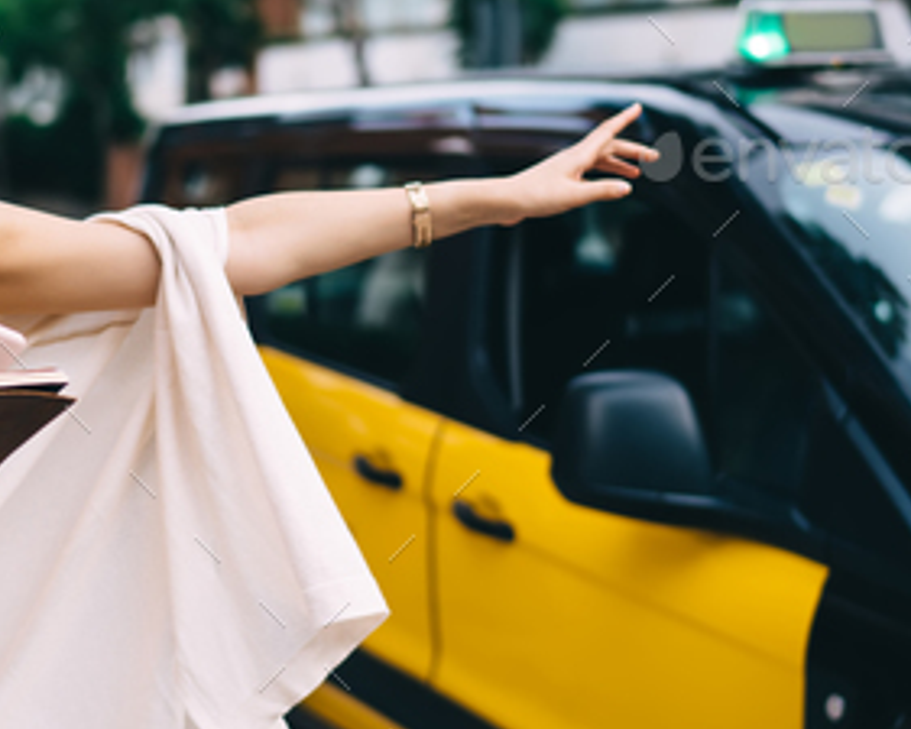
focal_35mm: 69
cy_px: 311
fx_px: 1861
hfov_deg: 27.3
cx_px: 289
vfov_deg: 22.2
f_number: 1.4
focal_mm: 35
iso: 160
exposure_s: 1/250
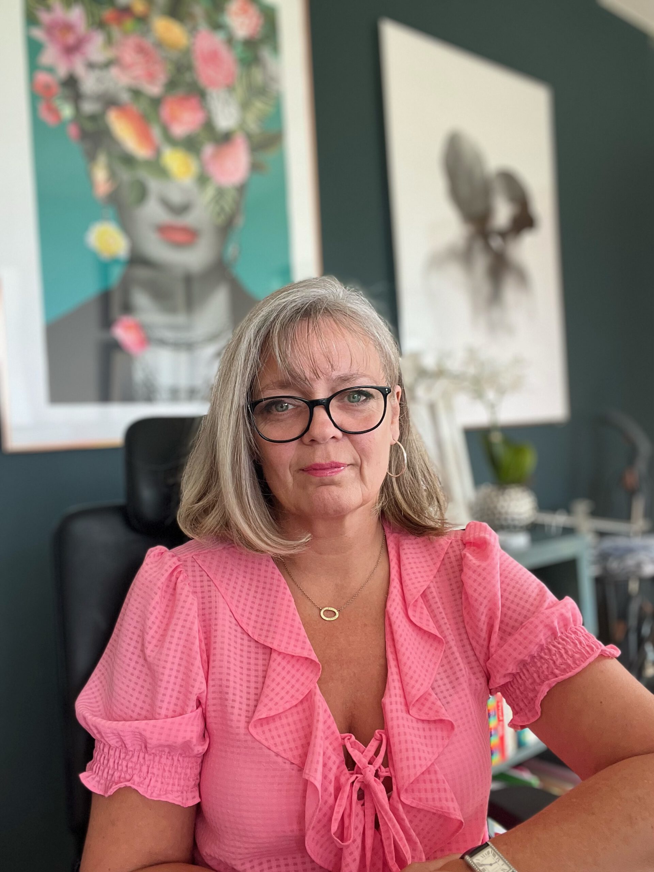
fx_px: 756
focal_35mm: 30
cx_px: 327
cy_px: 436
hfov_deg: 46.8
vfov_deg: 60.0
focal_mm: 2.71
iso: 125
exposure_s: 1/60
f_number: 2.2
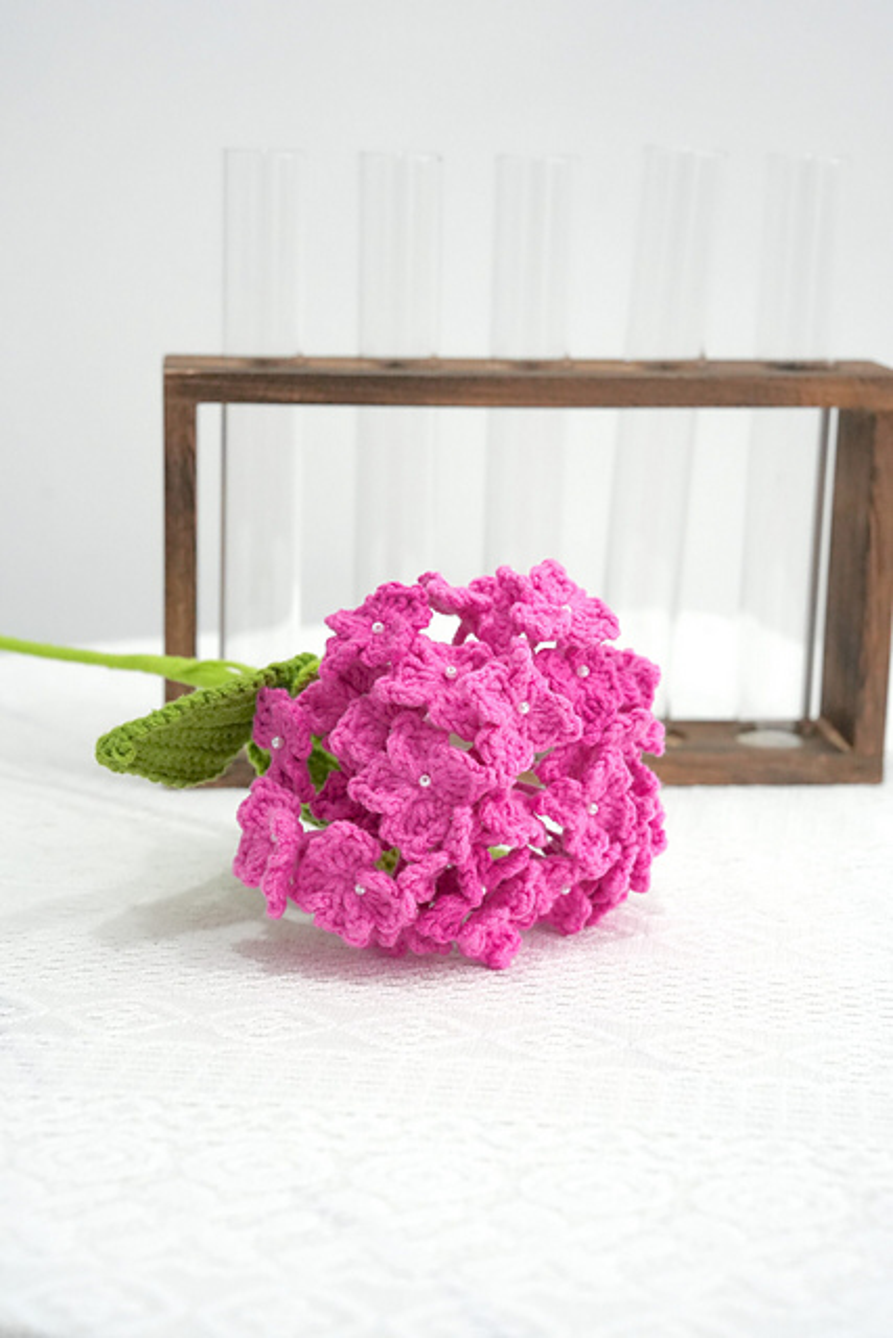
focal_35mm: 70
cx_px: 446
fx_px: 2603
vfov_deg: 28.8
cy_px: 669
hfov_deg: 19.5
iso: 4000
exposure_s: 1/60
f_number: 8
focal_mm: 70
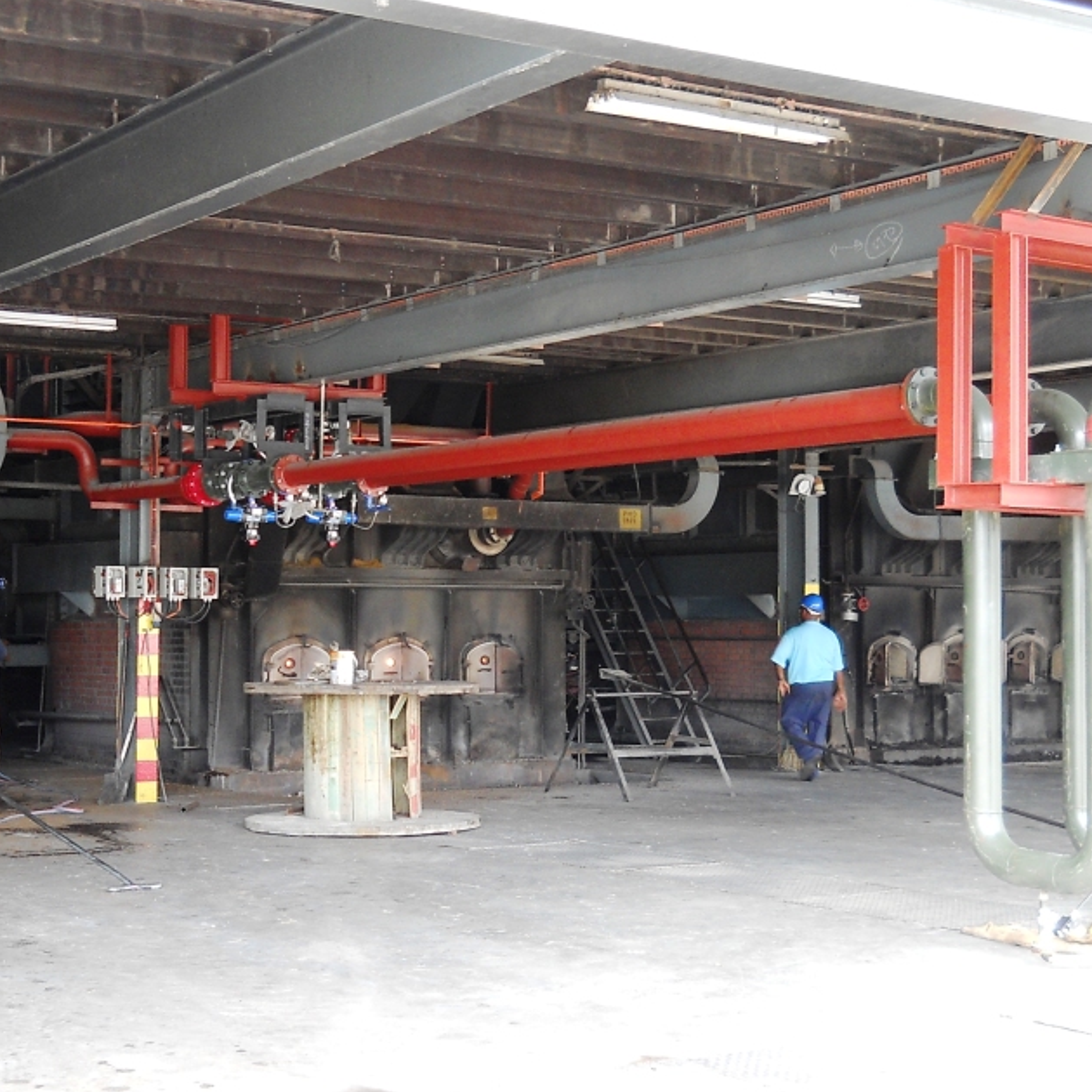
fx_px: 2106
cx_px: 406
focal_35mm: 59
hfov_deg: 29.0
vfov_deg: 29.0
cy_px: 634
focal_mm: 6.72
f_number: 3.1
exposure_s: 1/30
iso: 125
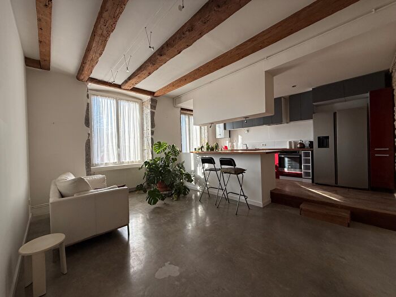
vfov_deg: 85.7
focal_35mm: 14
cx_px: 198
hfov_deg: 102.1
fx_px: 160
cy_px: 148
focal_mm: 2.22
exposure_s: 1/220
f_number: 2.2
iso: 64
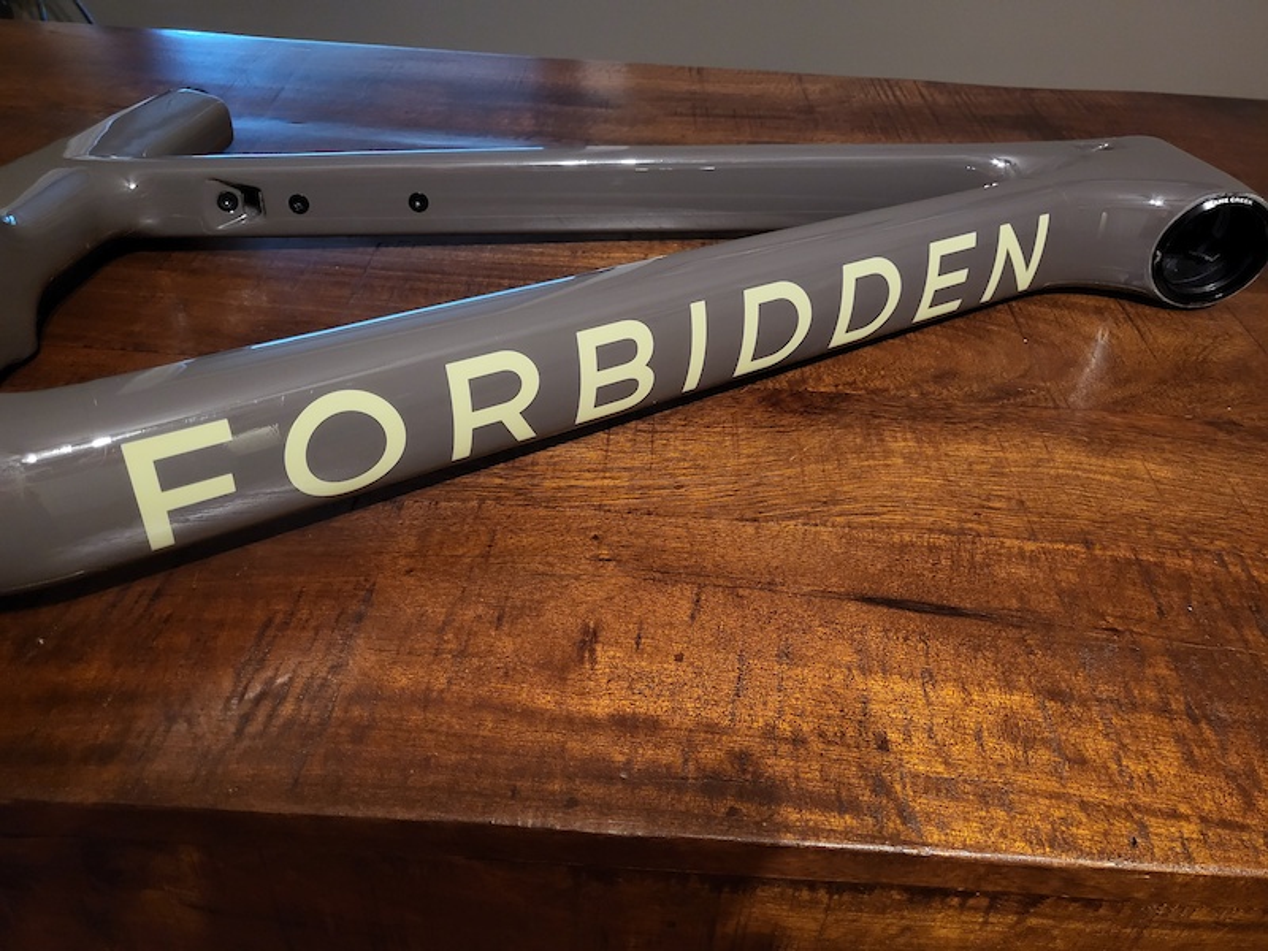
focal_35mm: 26
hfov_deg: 67.3
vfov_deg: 53.1
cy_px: 476
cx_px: 634
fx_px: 952
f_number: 1.8
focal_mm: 4.25
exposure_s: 1/24
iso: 640
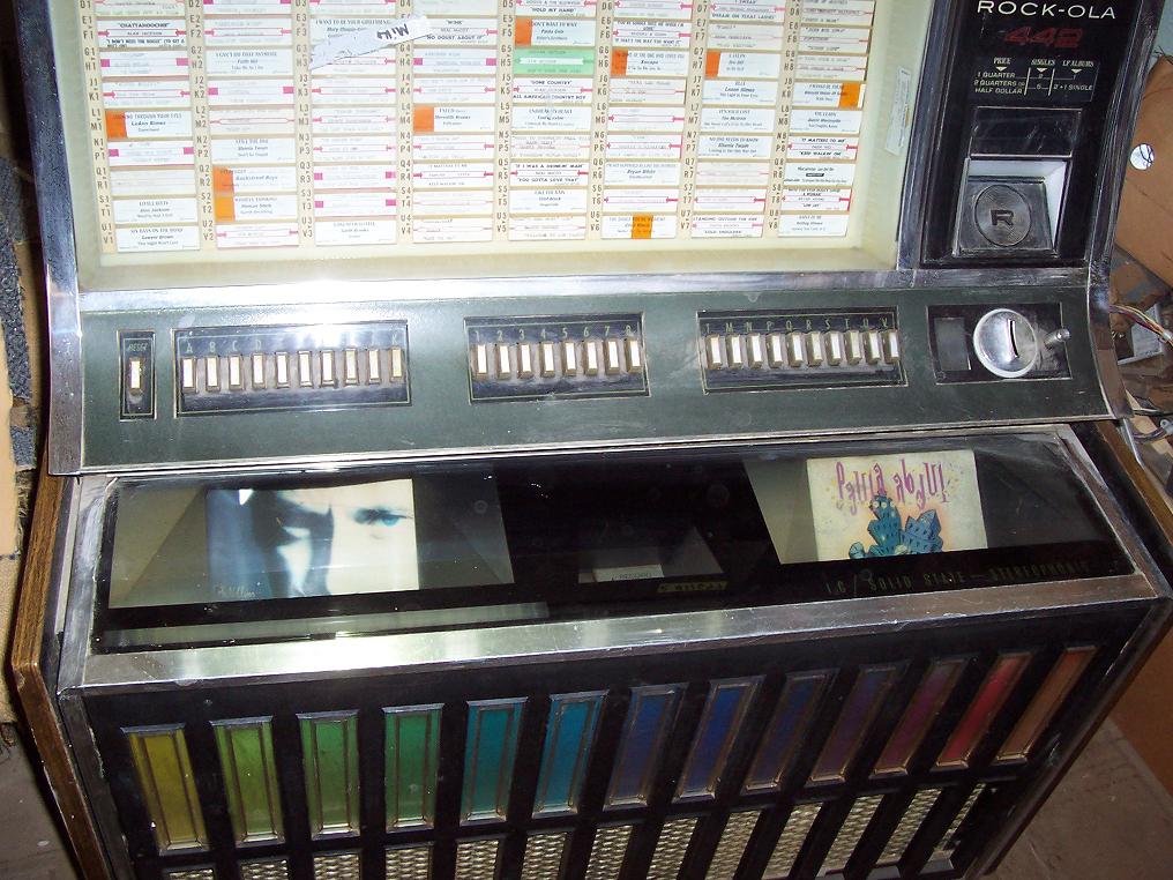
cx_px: 586
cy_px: 440
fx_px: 1254
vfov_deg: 38.7
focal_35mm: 37
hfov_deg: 50.1
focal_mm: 5.6
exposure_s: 1/60
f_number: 2.8
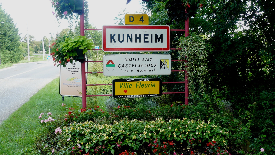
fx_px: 292
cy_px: 88
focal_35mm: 40
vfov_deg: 29.7
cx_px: 138
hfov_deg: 50.5
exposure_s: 1/40
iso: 100
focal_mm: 6
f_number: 5
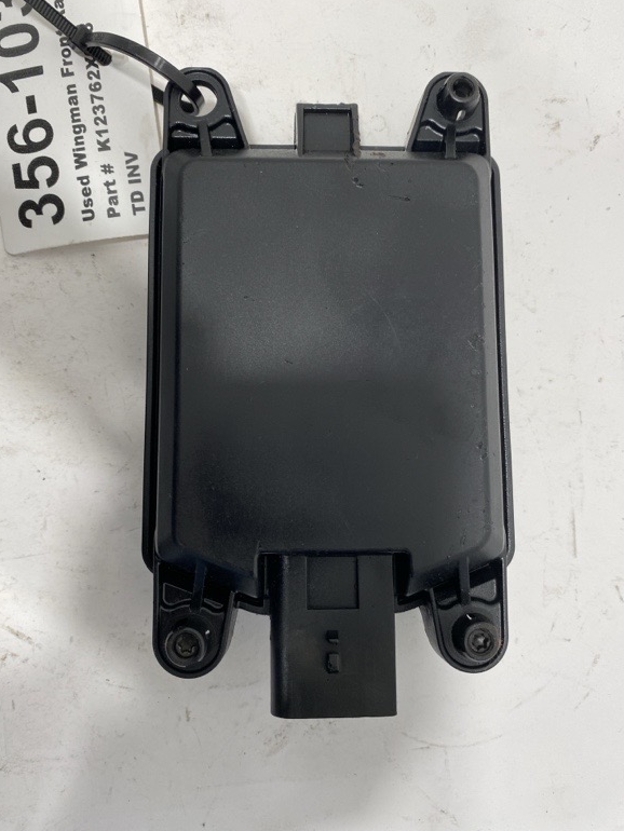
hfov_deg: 51.4
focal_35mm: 27
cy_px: 408
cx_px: 318
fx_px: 649
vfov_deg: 65.3
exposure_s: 1/60
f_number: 1.8
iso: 80
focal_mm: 4.25
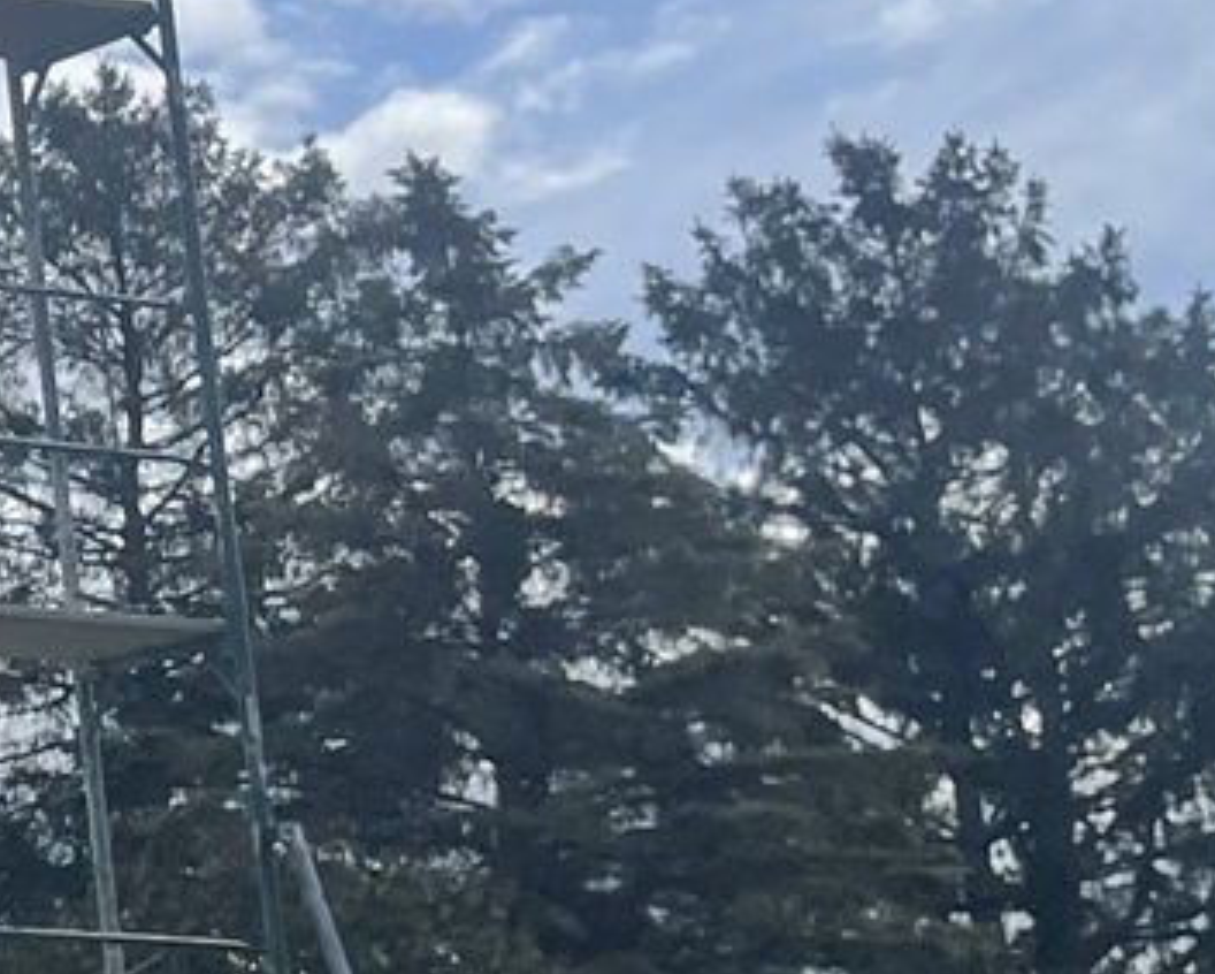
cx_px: -1919
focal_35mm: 144
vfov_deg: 10.7
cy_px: 363
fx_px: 5181
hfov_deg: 10.8
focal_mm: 4.2
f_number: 1.6
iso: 32
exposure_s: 1/6897
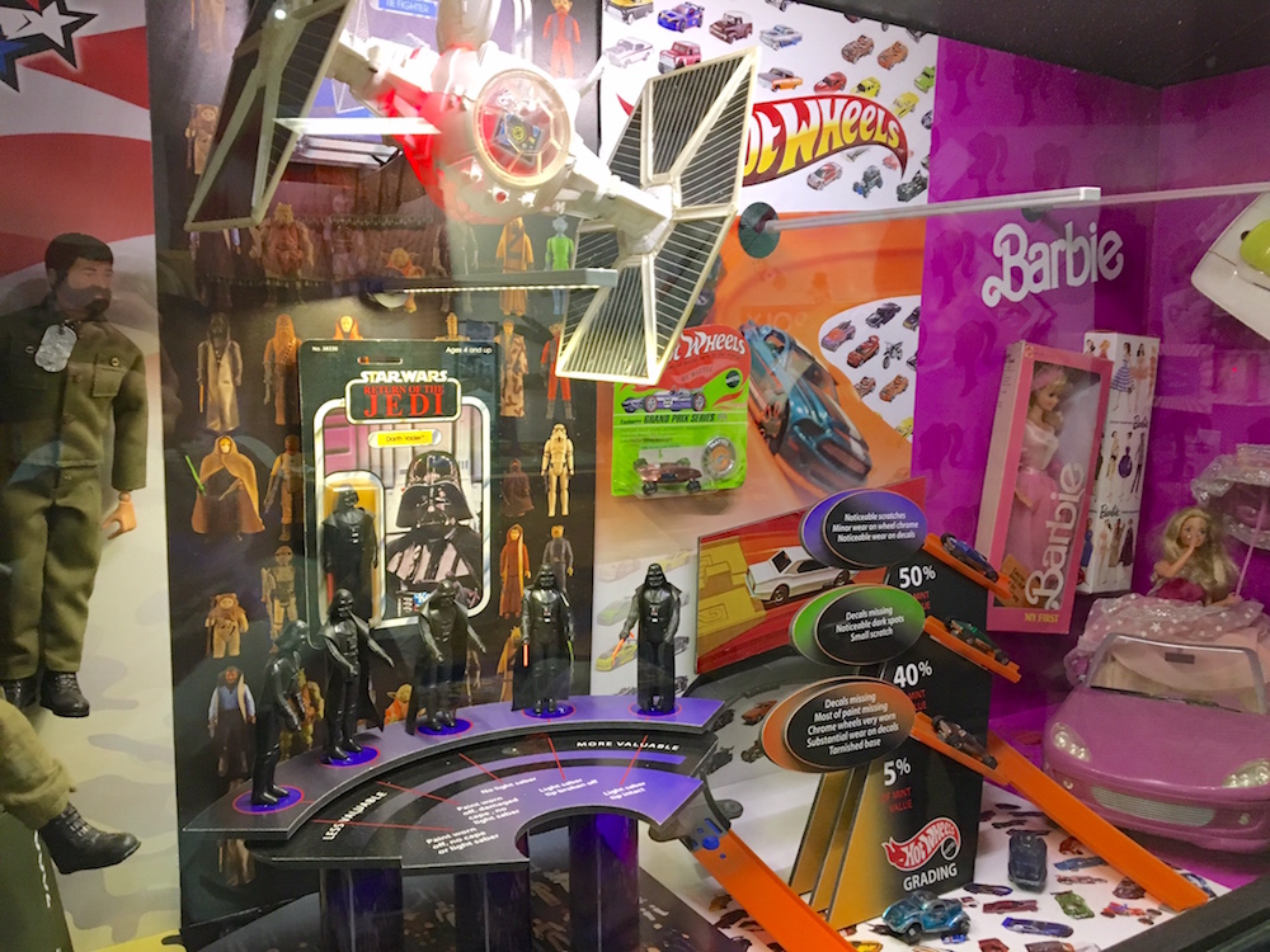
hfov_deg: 61.7
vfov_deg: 48.2
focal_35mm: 29
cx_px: 635
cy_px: 476
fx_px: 1064
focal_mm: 4.15
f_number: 2.2
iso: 200
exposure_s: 1/24
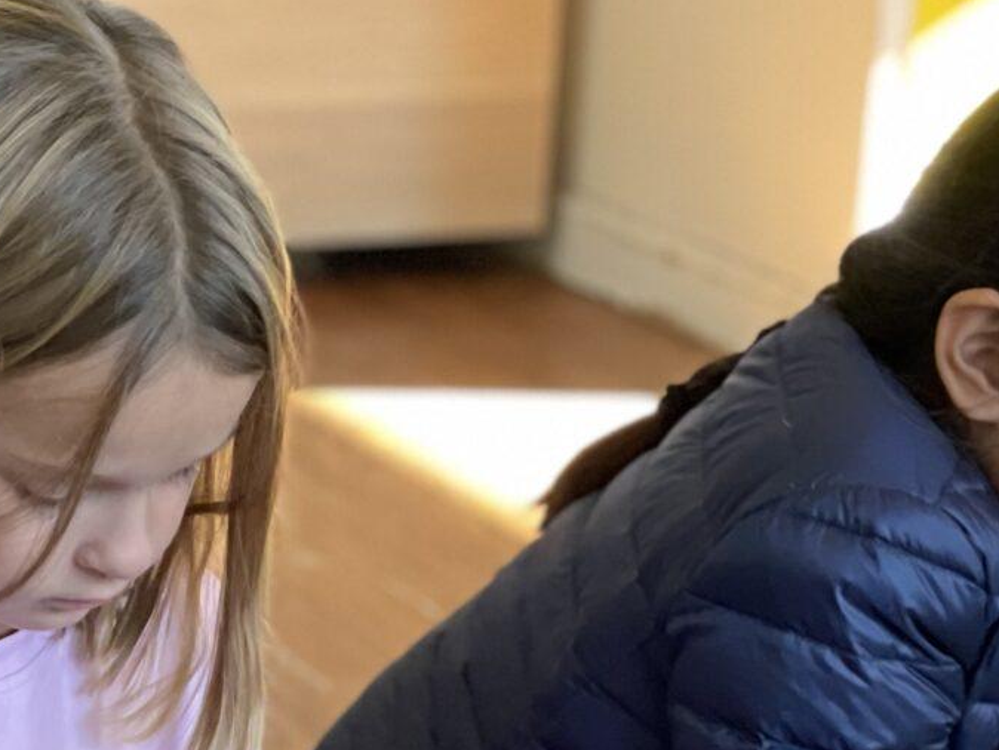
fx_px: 4561
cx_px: -114
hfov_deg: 12.3
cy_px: 897
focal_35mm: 158
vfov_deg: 9.3
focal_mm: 6
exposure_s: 1/60
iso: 200
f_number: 2
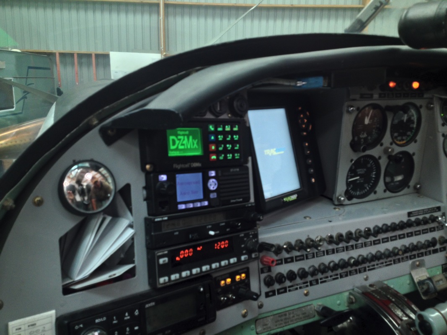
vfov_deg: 40.7
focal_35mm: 35
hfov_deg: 52.6
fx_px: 452
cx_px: 224
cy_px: 168
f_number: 2.4
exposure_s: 1/60
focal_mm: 4.28
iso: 50
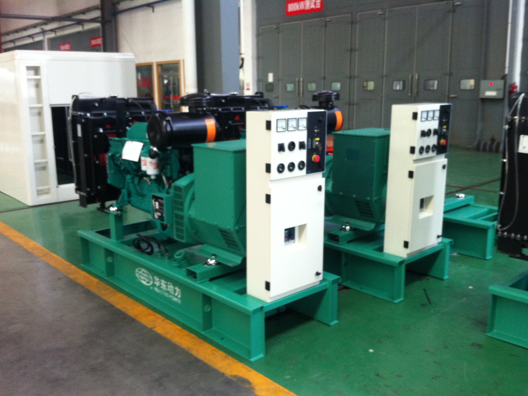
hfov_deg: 51.3
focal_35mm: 36
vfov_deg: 39.7
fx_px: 549
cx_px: 257
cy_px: 201
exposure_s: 1/15
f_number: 2.8
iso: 160
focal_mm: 3.85
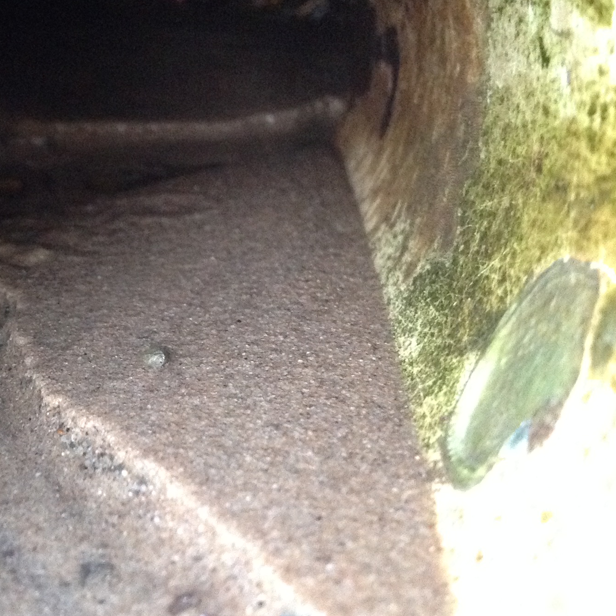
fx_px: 1208
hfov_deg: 27.4
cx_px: 42
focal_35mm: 60
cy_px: 261
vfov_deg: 28.6
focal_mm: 4.28
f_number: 2.4
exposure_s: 1/15
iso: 500
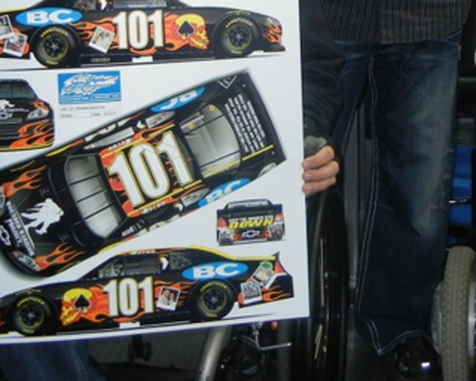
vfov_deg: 17.8
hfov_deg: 22.7
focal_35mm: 83
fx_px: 1169
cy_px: -48
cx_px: 379
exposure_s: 1/30
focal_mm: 6.2
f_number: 3.6
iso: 200
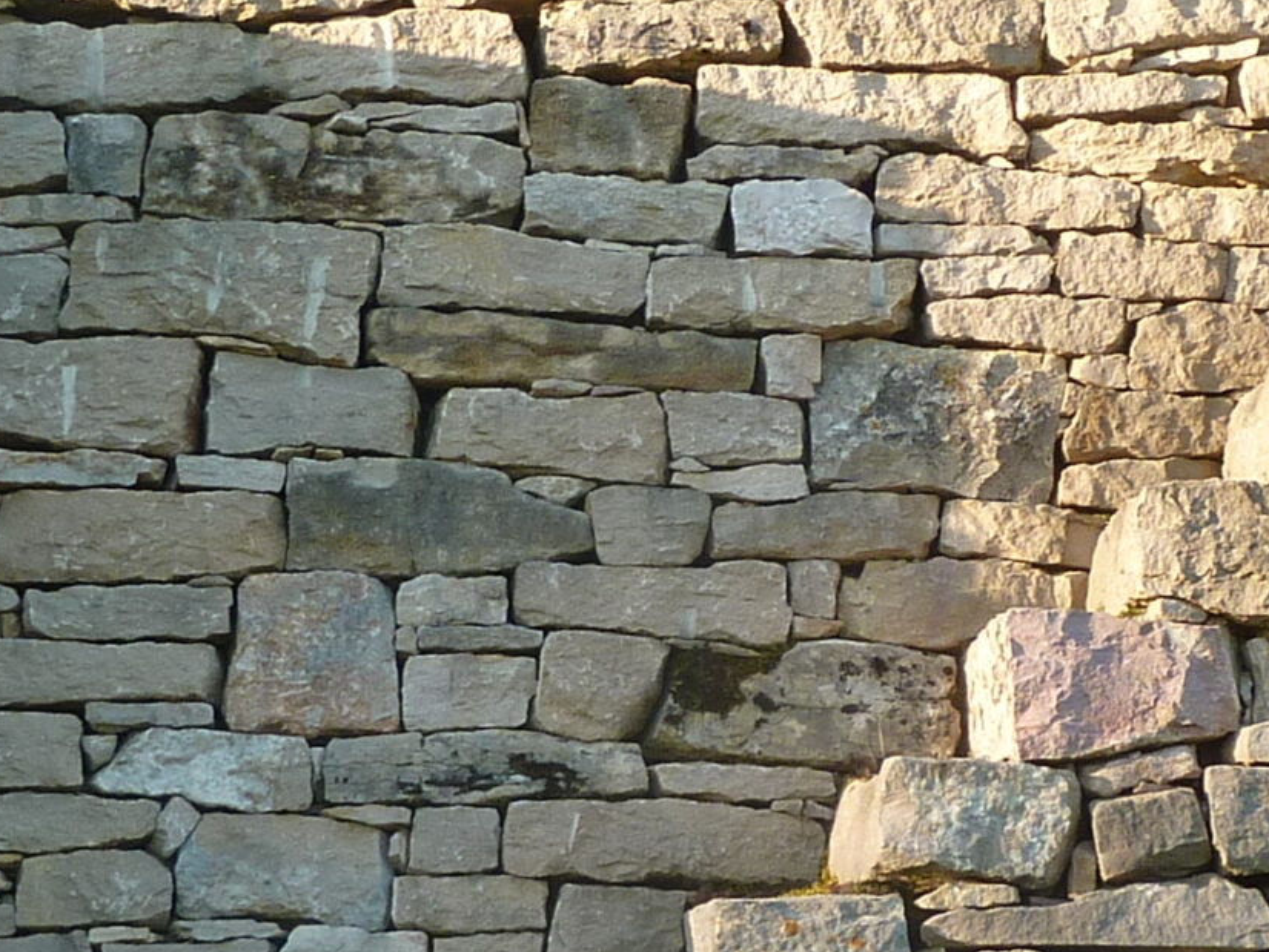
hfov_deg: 17.3
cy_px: 625
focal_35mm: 114
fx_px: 4180
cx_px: 619
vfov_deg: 13.0
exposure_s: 1/125
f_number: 3.5
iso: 80
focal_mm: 5.3
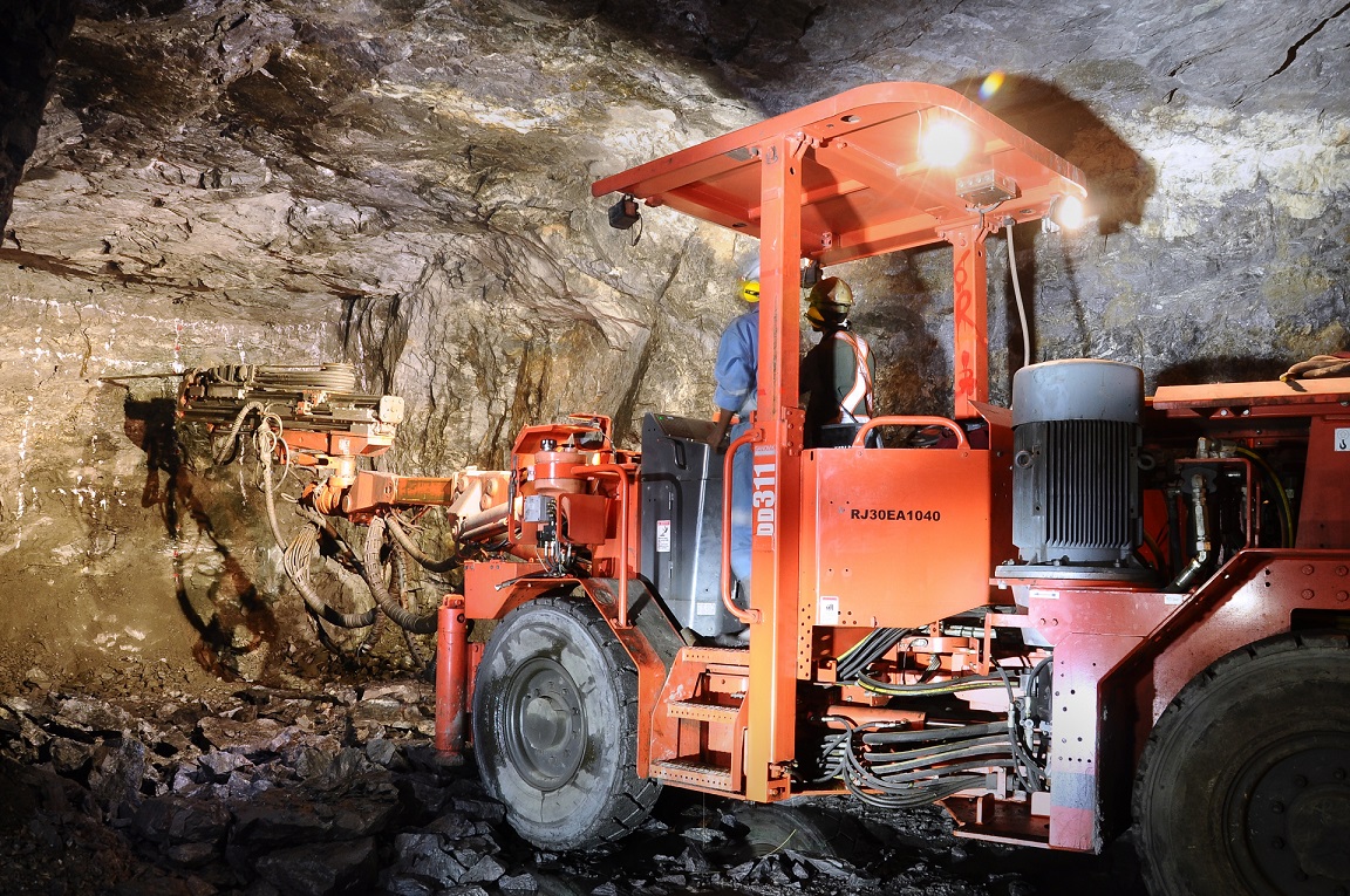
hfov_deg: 67.4
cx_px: 675
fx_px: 1011
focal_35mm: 27
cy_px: 448
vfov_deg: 47.8
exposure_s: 2
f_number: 8
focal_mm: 18
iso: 400
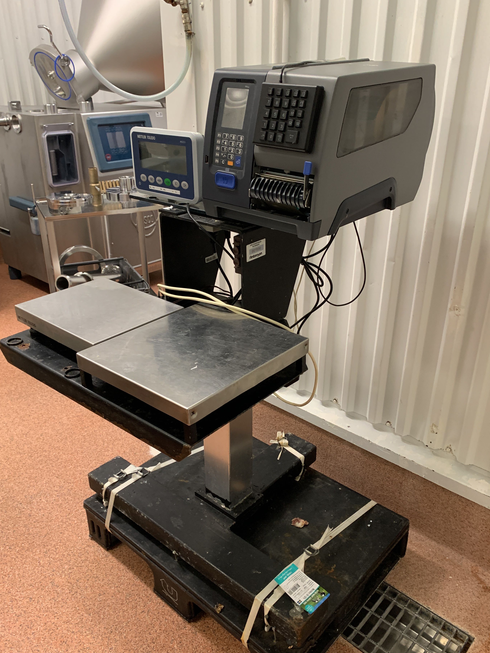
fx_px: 547
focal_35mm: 29
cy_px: 342
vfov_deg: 61.6
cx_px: 240
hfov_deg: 48.2
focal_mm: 4.25
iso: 250
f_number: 1.8
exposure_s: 1/50
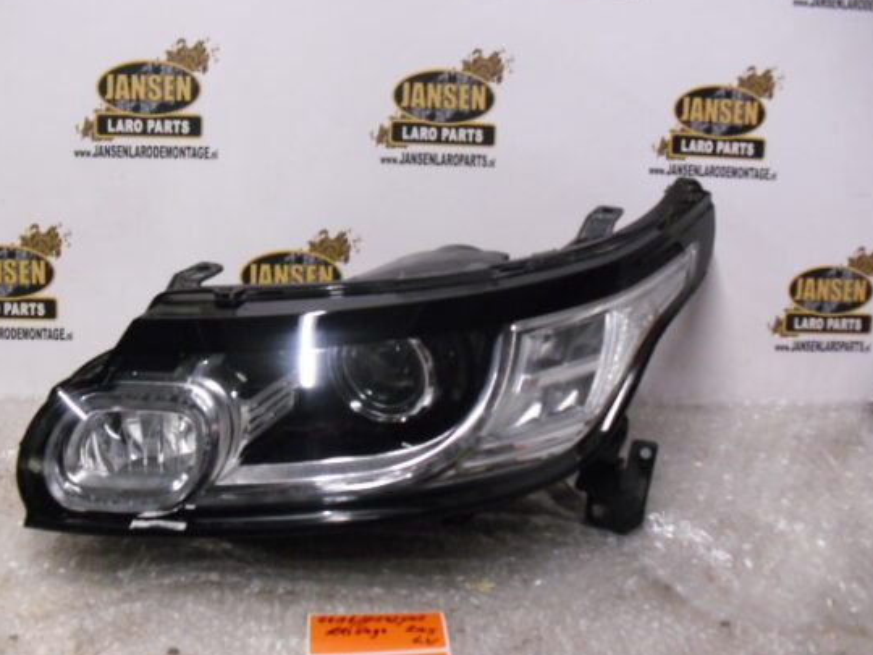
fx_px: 1009
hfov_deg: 46.7
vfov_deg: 36.0
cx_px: 399
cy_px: 317
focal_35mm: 40
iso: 400
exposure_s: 1/100
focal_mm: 6.3
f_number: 3.1
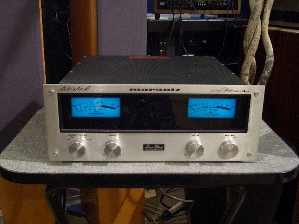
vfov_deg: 35.1
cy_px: 112
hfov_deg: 45.8
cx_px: 150
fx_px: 354
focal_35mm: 41
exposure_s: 1/8
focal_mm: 6.8
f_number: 2.8
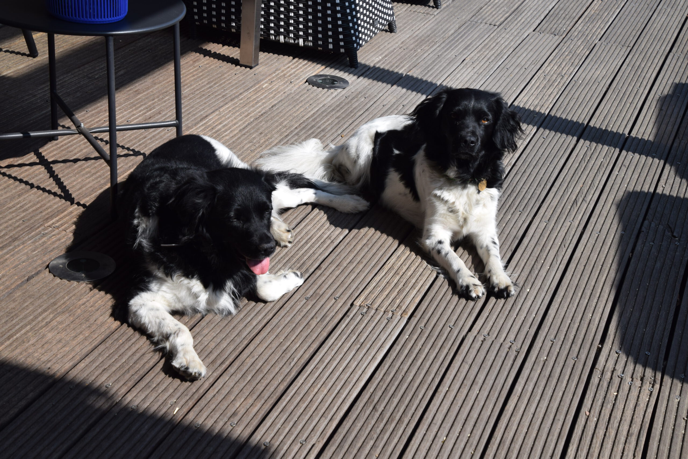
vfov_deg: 23.8
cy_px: 230
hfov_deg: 35.0
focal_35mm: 57
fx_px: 1090
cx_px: 344
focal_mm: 38
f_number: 9
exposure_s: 1/320
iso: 200
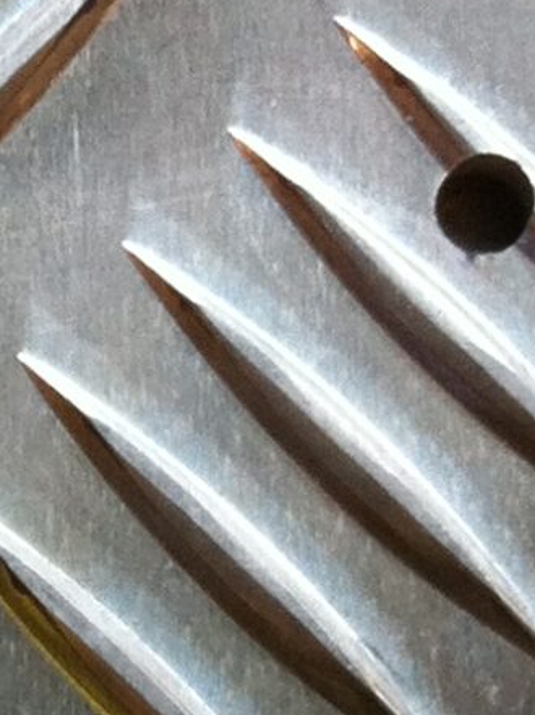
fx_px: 4189
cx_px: -447
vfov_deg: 9.1
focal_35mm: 203
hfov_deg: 7.1
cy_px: 1506
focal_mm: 3.85
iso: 100
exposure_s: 1/17
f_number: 2.8
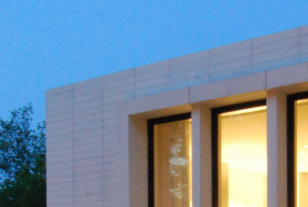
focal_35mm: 72
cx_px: 179
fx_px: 617
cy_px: 269
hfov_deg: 28.0
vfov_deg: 17.8
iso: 1600
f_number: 22
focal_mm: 12
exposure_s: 2.5
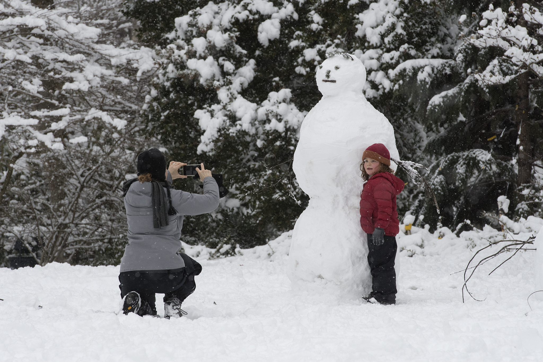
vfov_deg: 4.6
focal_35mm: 300
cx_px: 272
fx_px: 4524
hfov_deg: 6.9
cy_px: 181
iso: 640
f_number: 9
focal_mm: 200
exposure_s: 1/800
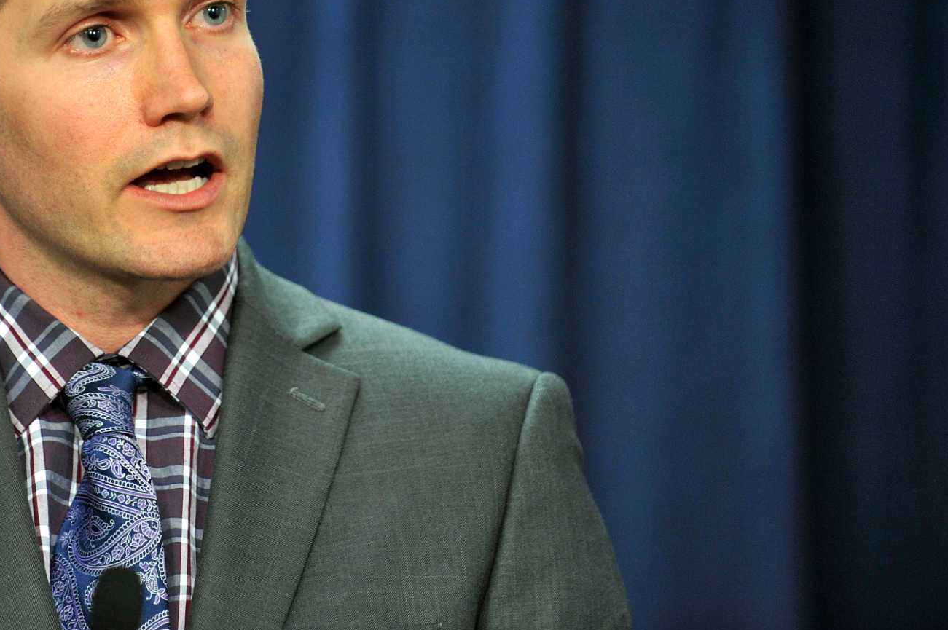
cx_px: 239
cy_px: 174
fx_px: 7867
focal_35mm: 299
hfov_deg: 6.9
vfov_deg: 4.6
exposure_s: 1/100
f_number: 2.8
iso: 1000
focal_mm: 190
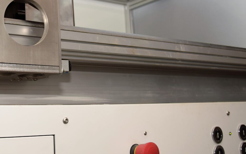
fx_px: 342
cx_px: 31
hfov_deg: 37.3
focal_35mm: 51
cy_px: 37
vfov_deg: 25.0
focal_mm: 18
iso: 320
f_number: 6.3
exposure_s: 1/60
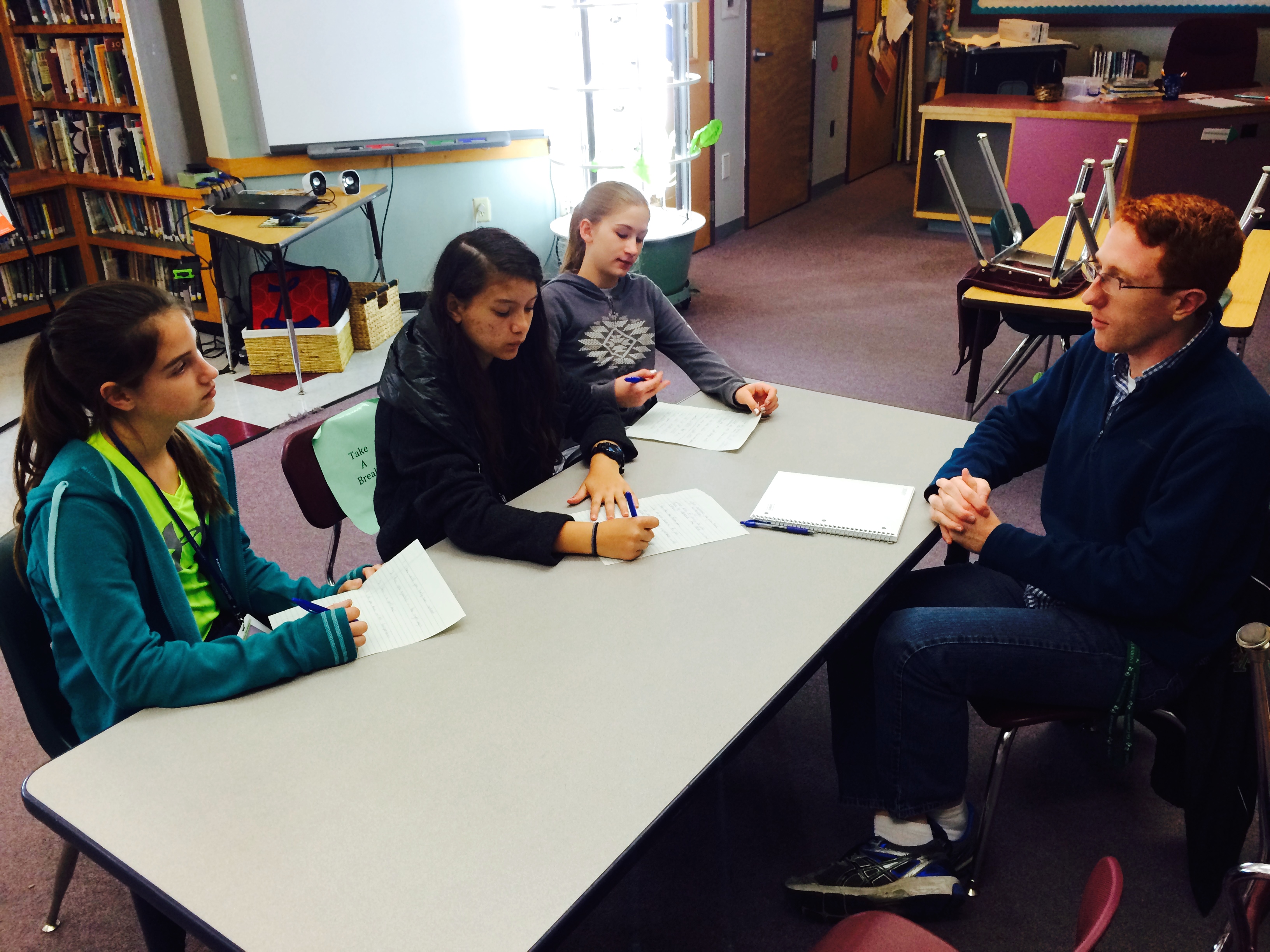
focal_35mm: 30
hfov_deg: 60.0
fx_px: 1101
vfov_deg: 46.8
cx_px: 635
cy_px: 476
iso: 64
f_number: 2.2
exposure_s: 1/30
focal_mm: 4.12
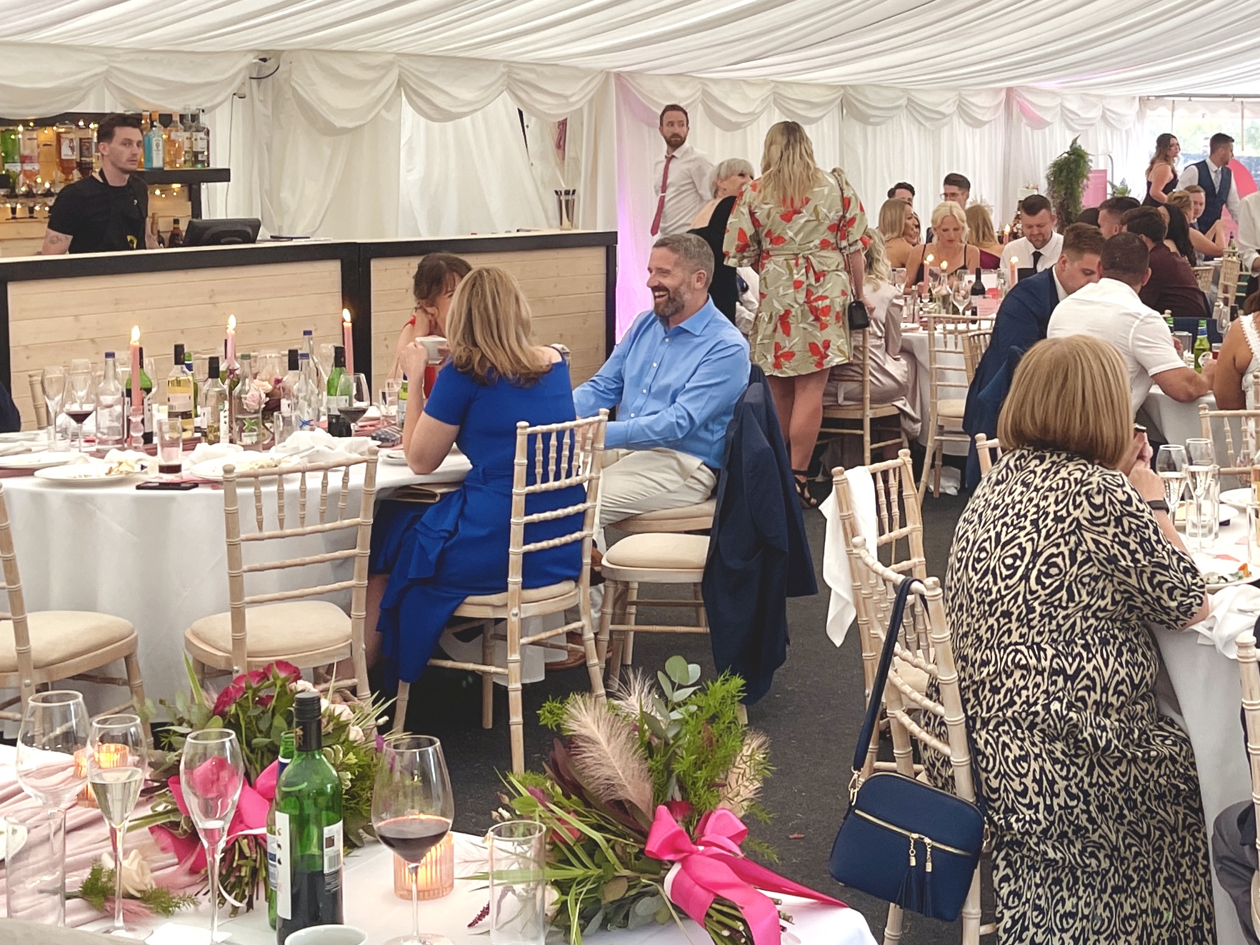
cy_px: 248
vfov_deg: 24.6
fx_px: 2148
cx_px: 897
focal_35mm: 59
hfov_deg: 32.3
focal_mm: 5.1
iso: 64
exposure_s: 1/100
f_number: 1.6
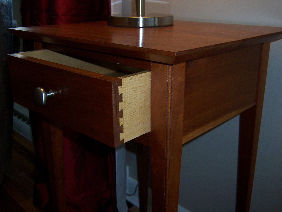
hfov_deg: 46.8
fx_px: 326
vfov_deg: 36.0
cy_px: 106
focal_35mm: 40
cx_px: 141
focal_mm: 6.7
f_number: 3.4
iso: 80
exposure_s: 1/60
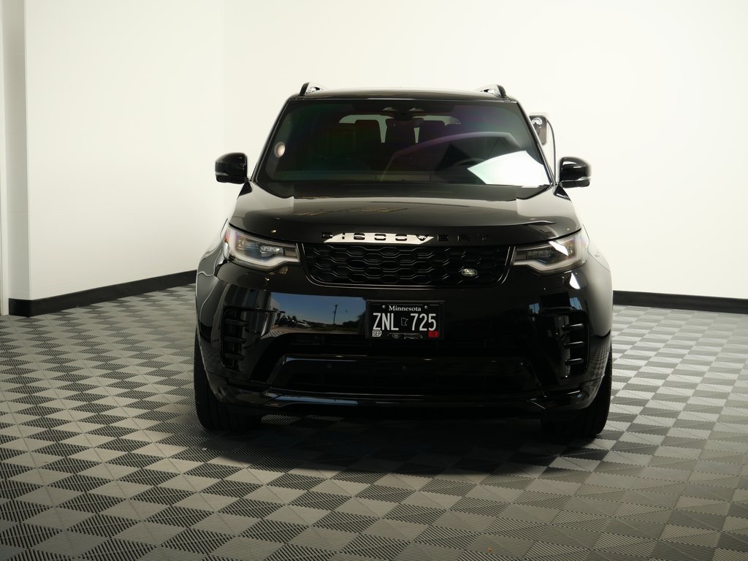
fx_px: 1167
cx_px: 374
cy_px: 280
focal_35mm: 54
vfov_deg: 27.0
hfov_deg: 35.5
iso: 200
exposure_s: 1/200
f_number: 4.6
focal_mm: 27
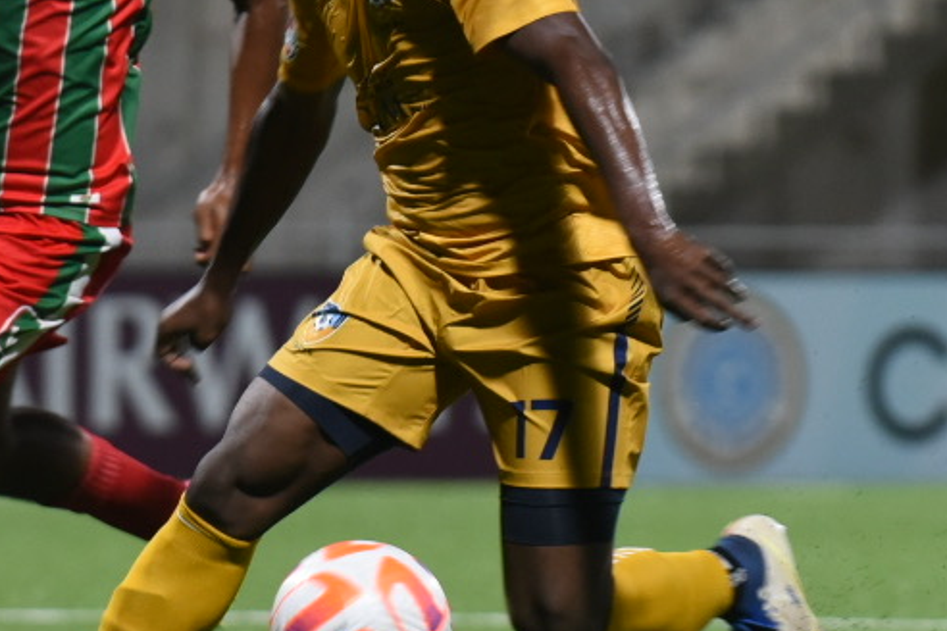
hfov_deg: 4.5
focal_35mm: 461
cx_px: 487
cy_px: 202
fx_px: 12126
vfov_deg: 3.0
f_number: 5
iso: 2500
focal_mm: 140
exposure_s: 1/400
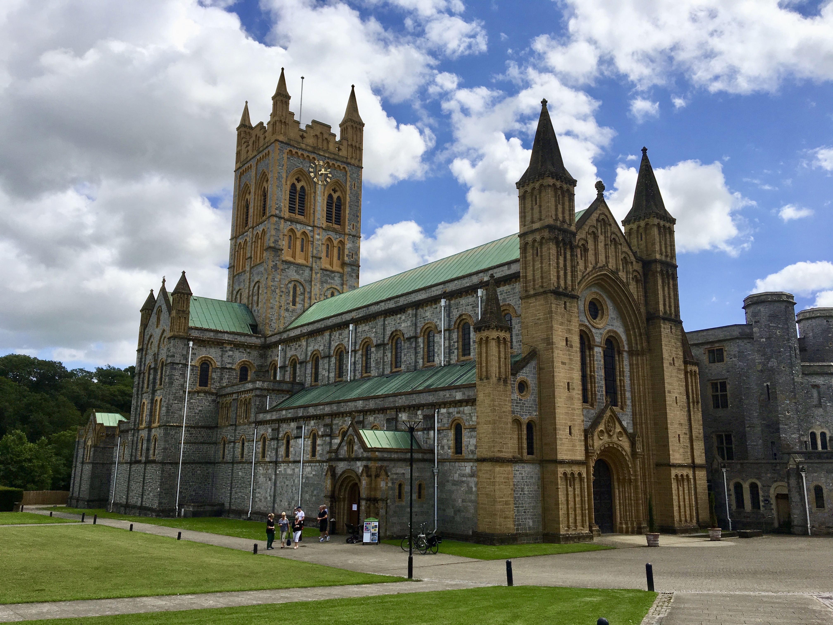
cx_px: 416
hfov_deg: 61.7
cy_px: 312
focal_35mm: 29
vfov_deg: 48.2
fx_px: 698
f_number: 2.2
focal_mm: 4.15
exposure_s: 1/3077
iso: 25
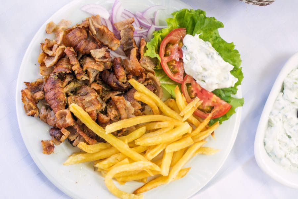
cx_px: 149
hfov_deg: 47.9
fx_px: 335
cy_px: 100
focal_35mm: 40
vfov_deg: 33.0
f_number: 8
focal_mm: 27
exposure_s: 1/60
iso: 200
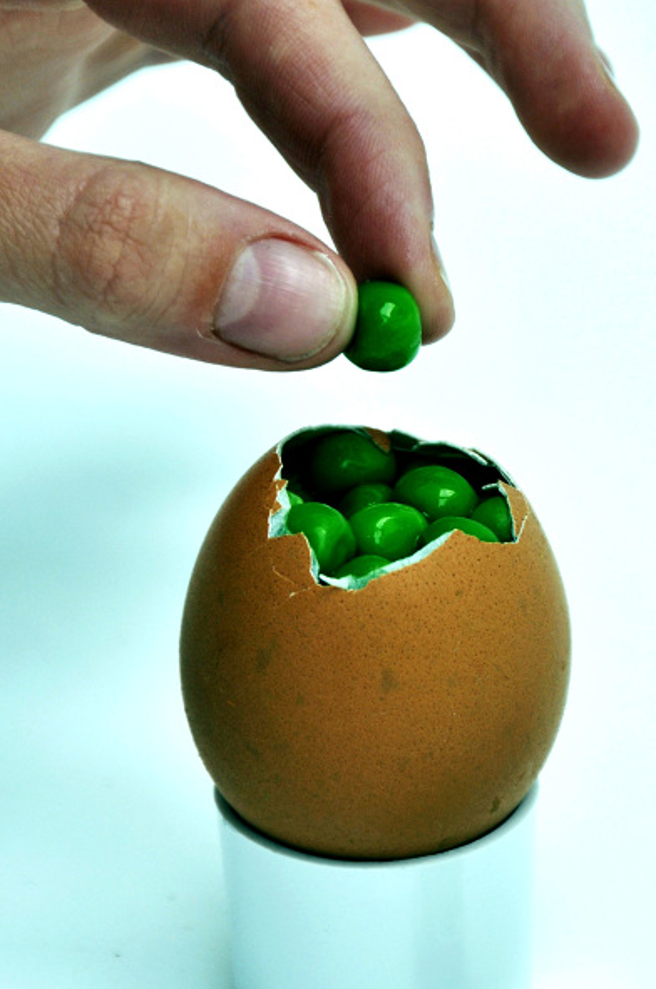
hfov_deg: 5.1
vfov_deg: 7.7
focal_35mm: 269
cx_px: 480
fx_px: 7374
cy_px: 437
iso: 200
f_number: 6.3
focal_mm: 105
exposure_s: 1/160
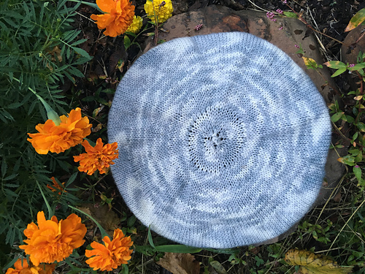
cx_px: 182
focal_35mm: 29
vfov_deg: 48.2
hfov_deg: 61.7
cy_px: 137
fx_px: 306
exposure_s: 1/30
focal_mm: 4.15
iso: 100
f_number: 2.2
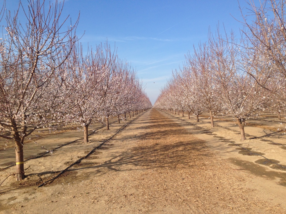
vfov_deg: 42.9
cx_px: 143
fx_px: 273
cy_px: 107
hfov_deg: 55.4
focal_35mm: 33
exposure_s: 1/1506
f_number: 2.4
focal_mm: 4.12
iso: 50
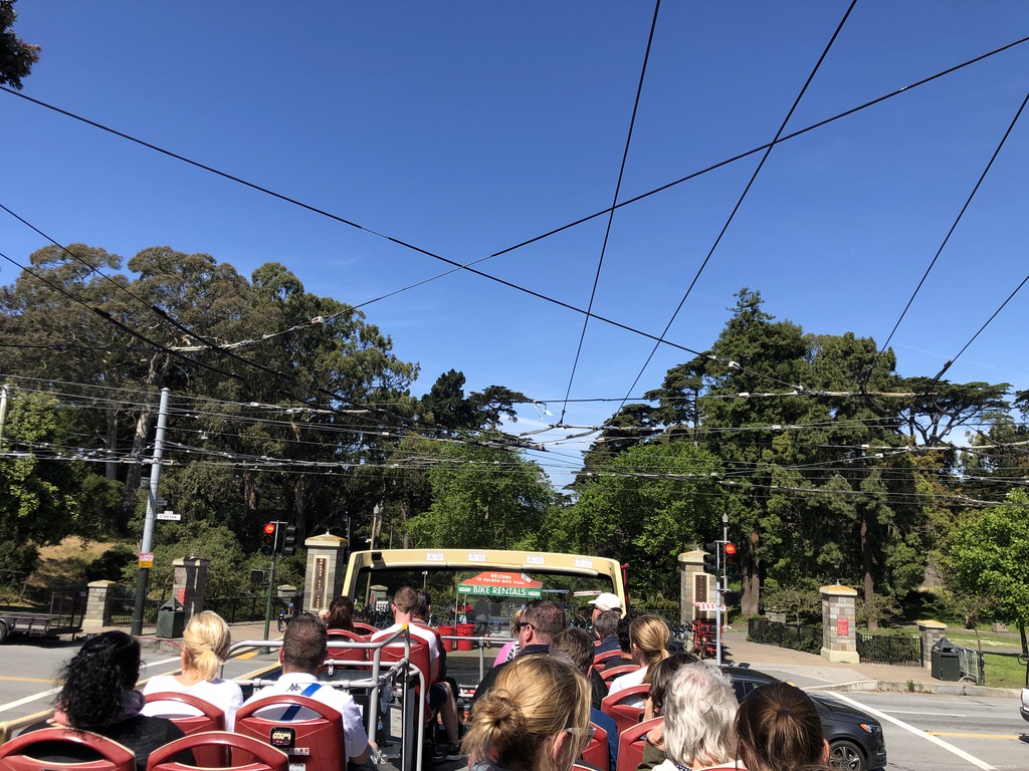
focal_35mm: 28
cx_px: 514
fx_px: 832
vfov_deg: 49.7
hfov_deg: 63.4
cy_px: 386
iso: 20
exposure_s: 1/1453
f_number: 1.8
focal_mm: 4
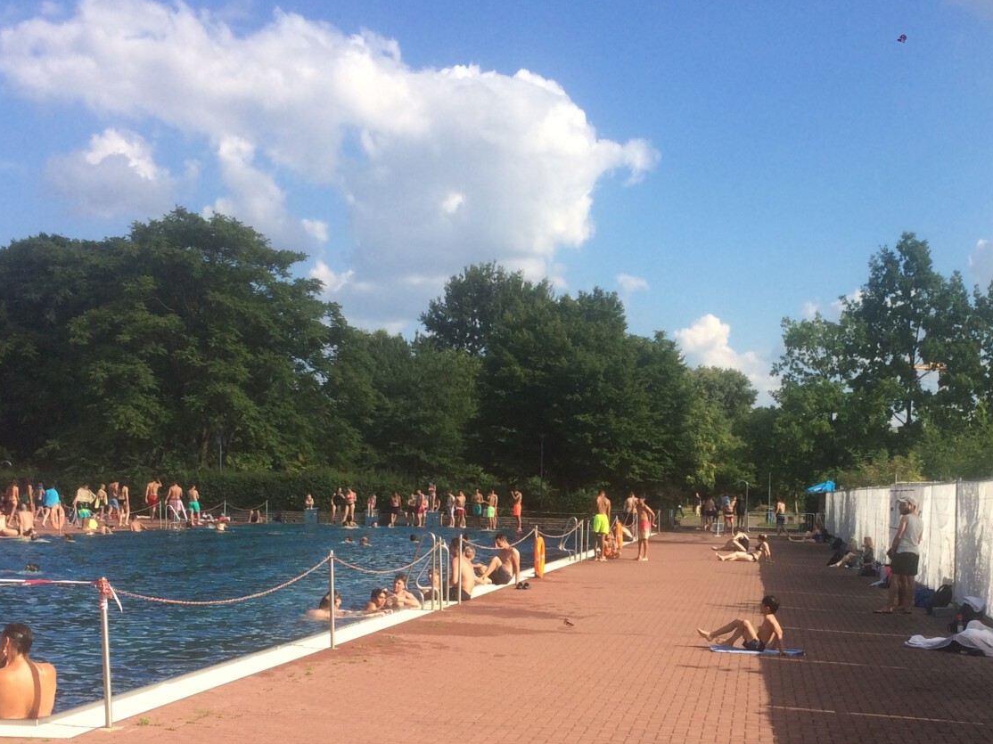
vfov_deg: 28.5
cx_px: 680
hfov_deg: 37.7
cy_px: 595
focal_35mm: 50
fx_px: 1434
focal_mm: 4.15
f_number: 2.2
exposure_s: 1/1866
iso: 32
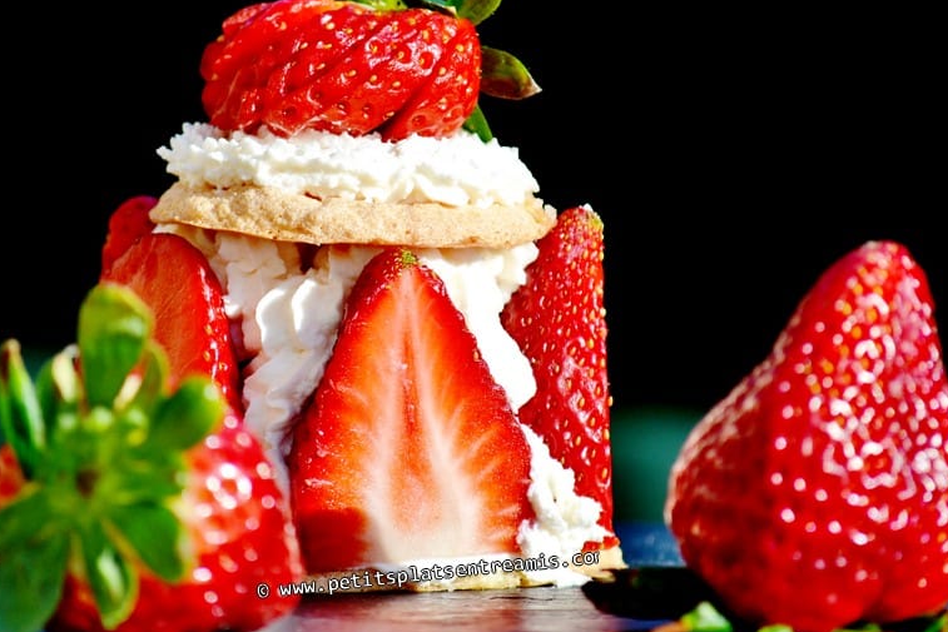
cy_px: 276
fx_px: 10693
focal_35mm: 406
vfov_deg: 3.4
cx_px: 402
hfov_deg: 5.1
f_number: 5.6
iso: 100
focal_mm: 200
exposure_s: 1/500
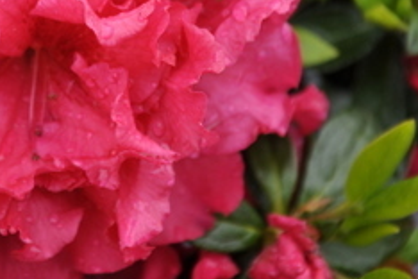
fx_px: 3750
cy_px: 8
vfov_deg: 4.3
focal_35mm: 323
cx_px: 93
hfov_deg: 6.4
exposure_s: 1/160
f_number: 6.3
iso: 200
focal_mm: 105
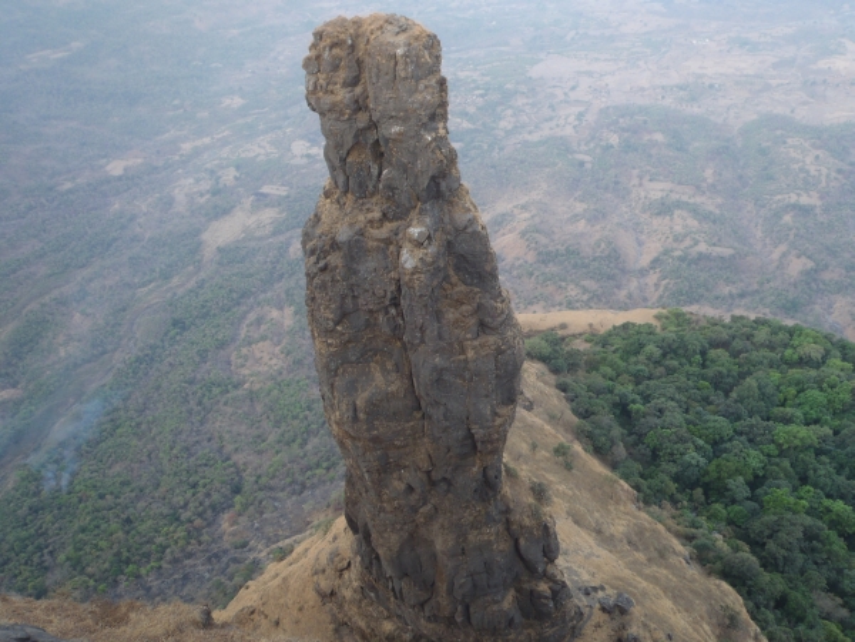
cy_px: 321
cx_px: 428
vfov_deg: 49.7
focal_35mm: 28
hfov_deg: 63.4
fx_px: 692
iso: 64
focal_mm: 5
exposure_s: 1/40
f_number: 3.5
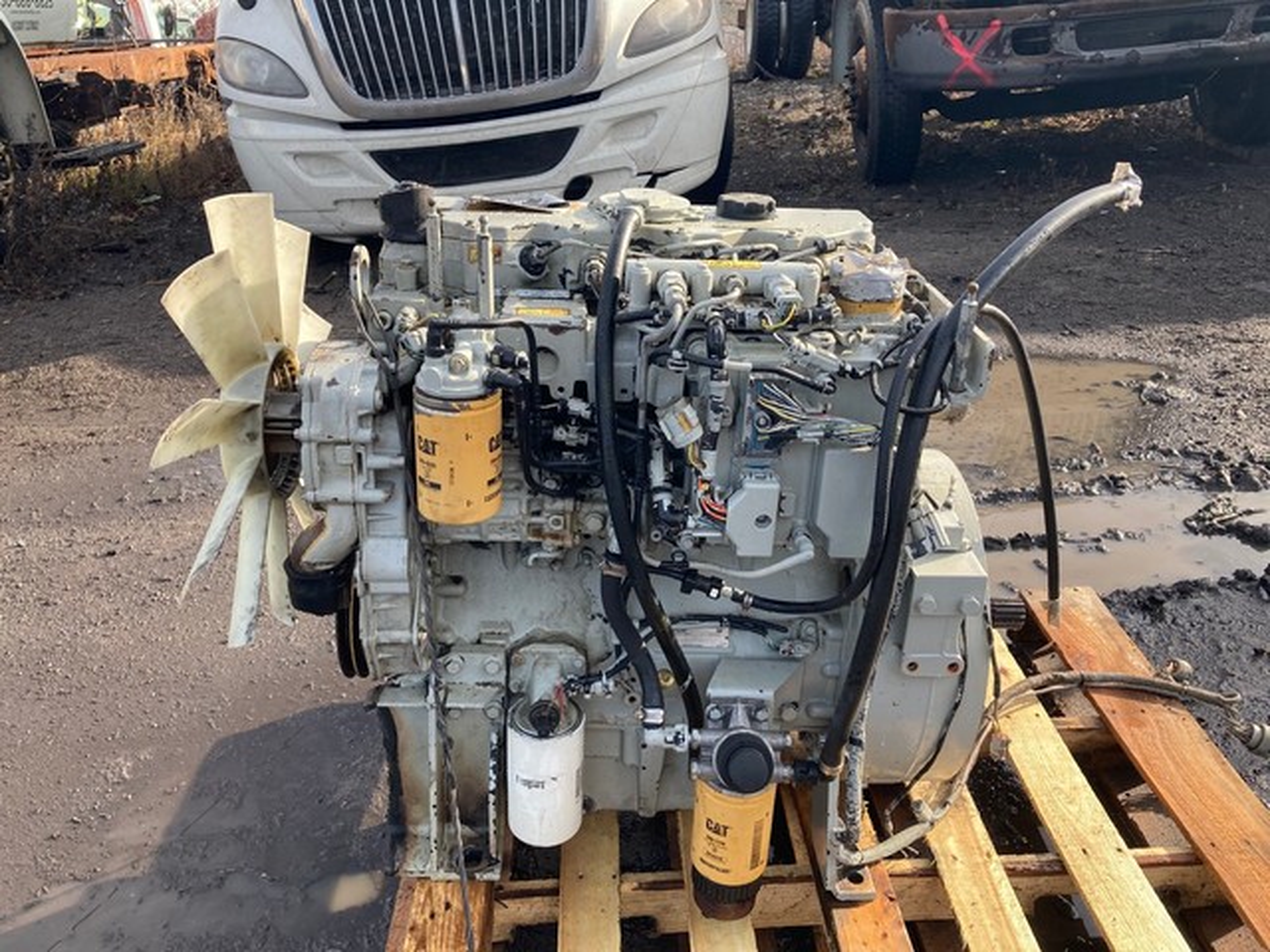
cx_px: 635
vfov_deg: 49.7
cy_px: 476
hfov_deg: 63.4
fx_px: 1027
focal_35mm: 28
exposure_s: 1/421
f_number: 1.8
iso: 20
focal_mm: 3.99
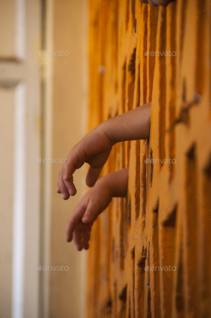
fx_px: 2643
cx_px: 106
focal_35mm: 300
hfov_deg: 4.6
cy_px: 159
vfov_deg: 6.9
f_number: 5.6
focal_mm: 200
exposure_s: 1/40
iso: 200
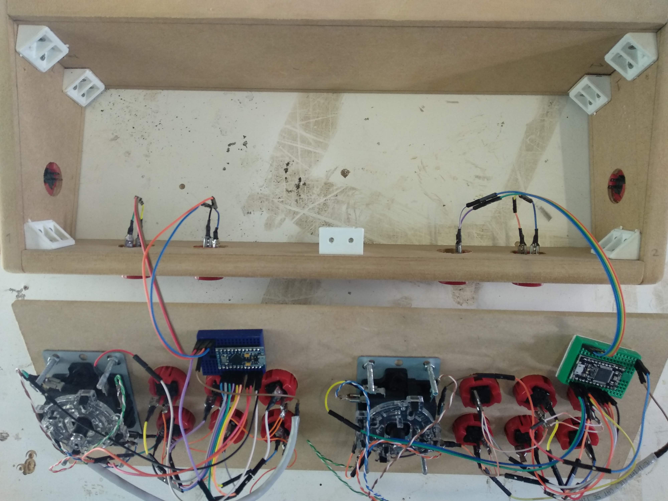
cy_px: 250
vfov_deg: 53.1
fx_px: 502
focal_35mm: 26
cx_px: 334
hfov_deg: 67.3
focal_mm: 3.81
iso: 400
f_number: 2.2
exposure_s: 1/33
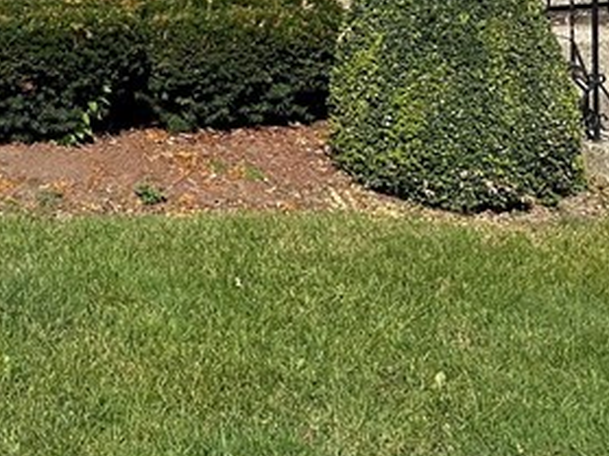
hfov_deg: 21.3
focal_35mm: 88
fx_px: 1548
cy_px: -244
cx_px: -41
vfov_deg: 15.4
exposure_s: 1/5000
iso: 80
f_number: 1.78
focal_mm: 6.86
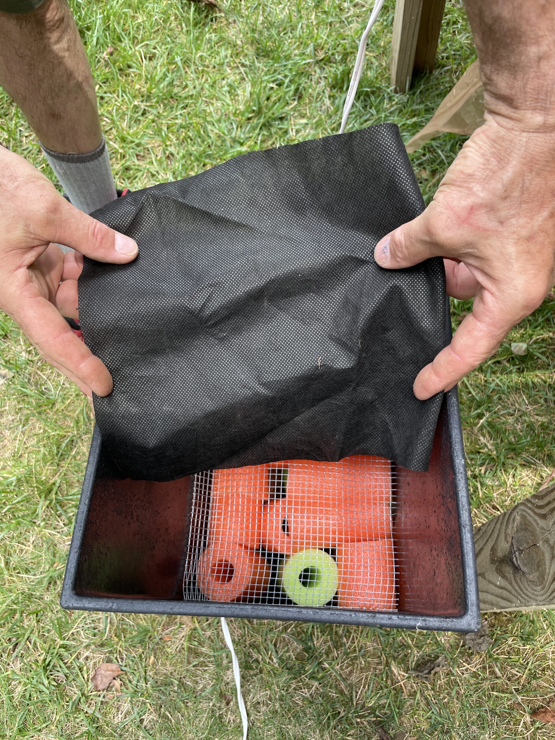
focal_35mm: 26
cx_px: 278
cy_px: 370
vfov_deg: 67.3
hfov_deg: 53.1
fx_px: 556
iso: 40
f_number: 1.6
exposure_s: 1/121
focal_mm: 4.2
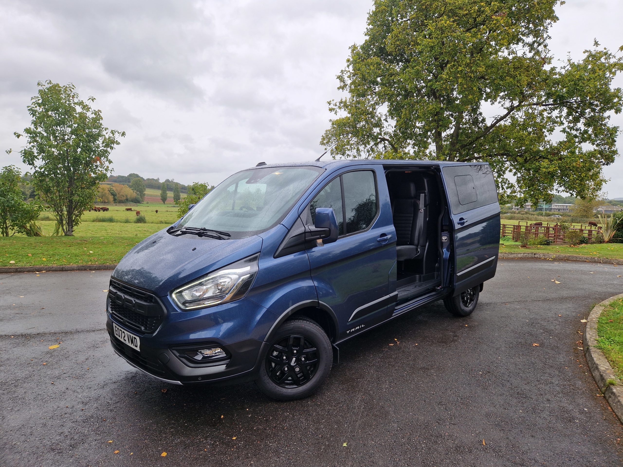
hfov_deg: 73.9
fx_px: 414
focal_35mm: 23
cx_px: 312
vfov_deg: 58.9
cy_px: 234
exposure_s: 1/289
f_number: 1.8
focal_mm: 5.4
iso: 50
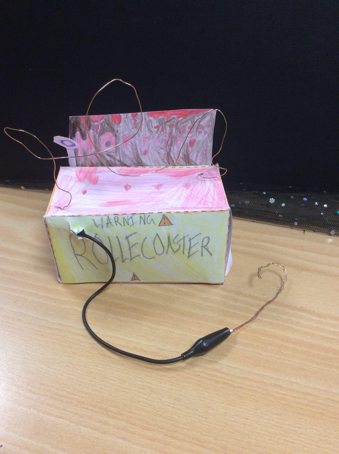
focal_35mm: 32
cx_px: 170
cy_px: 227
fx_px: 419
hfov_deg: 44.1
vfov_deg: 56.9
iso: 100
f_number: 2.4
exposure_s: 1/25
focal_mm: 3.3
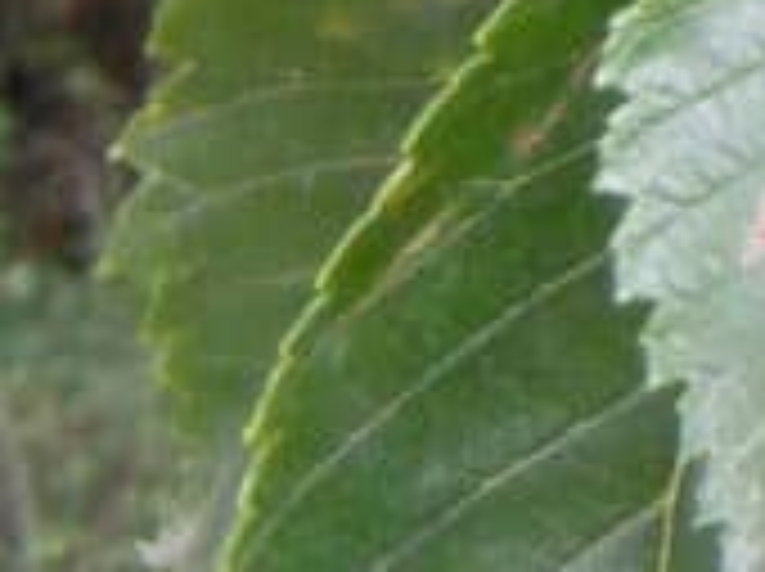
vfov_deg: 7.8
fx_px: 3994
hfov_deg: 9.6
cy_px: -617
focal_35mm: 181
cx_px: 1863
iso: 400
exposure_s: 1/60
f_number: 3.5
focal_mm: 5.4
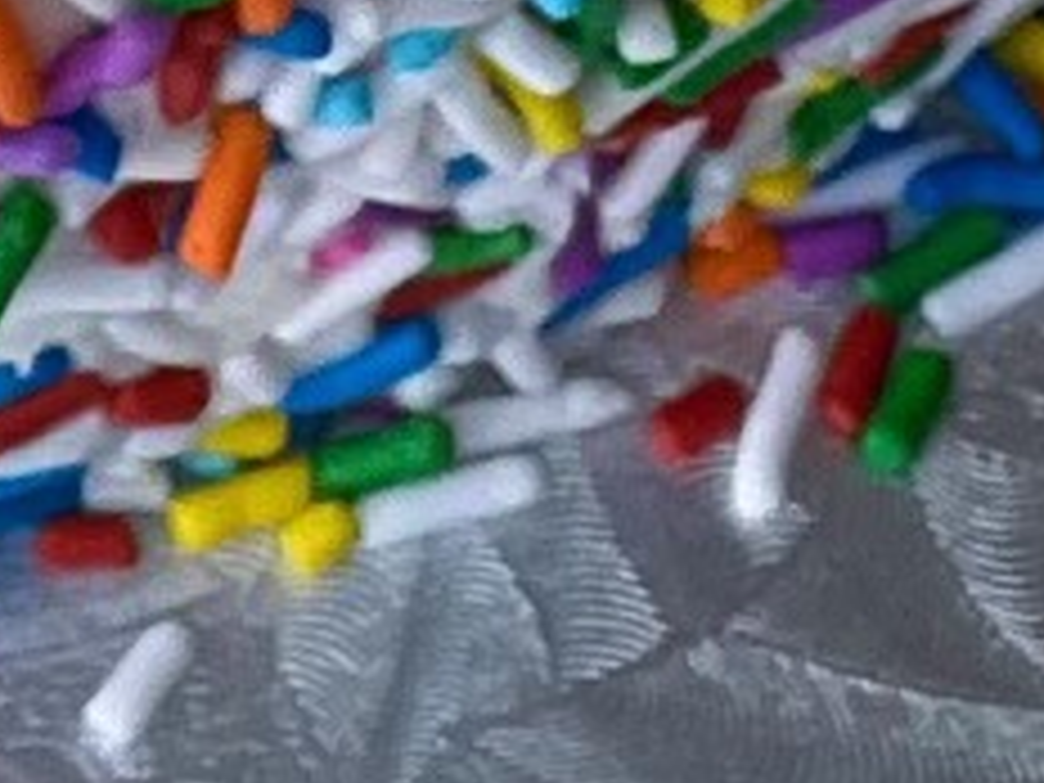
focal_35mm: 670
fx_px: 20207
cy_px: -2628
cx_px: -626
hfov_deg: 3.0
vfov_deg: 2.2
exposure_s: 1/120
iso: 50
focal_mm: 9
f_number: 2.8
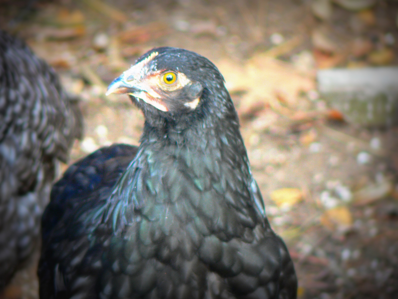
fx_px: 4979
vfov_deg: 3.4
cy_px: 149
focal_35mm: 433
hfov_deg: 4.6
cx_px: 199
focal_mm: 72
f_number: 3.3
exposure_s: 1/30
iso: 100
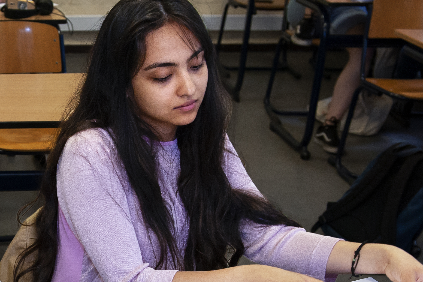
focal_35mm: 79
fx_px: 928
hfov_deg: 24.2
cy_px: 256
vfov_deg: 17.0
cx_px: -22
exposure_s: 1/60
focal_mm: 34
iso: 1600
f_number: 5
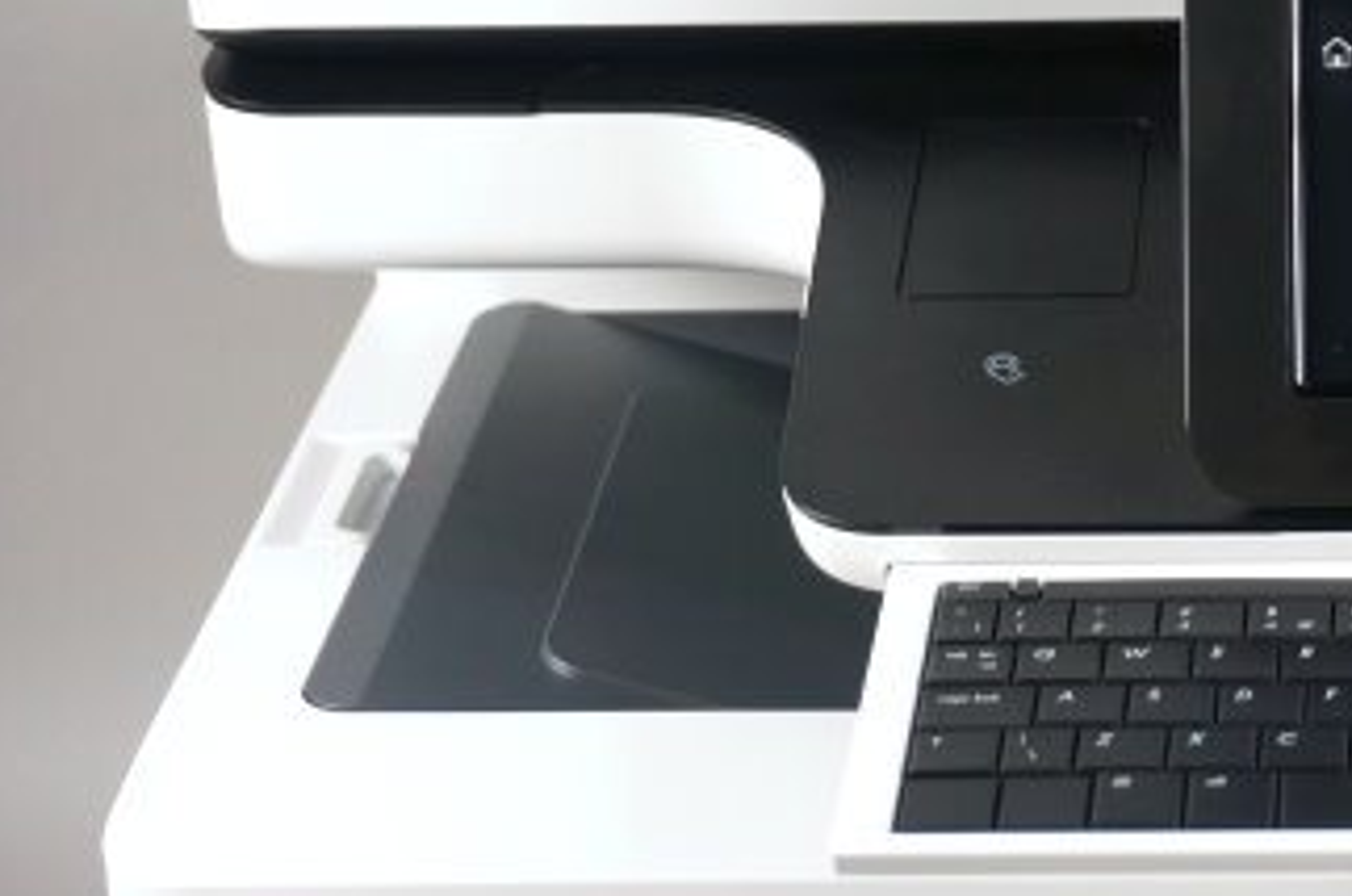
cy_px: 103
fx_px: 4685
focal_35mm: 125
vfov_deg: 10.9
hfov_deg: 16.1
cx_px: 1323
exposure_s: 1/80
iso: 400
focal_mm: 42
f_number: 5.6
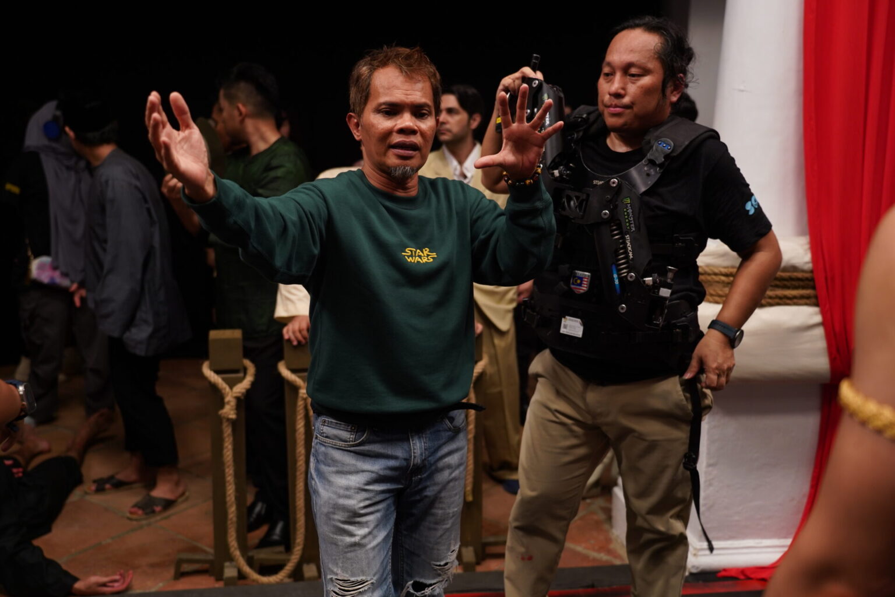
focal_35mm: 38
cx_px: 448
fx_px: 945
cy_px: 298
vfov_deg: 35.1
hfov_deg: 50.7
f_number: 2.8
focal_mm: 38
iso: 800
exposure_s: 1/200
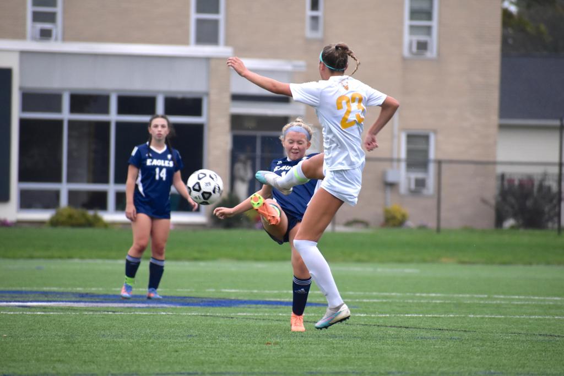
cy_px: 188
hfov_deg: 4.6
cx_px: 282
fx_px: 7051
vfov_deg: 3.1
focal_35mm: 450
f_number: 6.3
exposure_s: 1/500
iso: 1100
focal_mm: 300
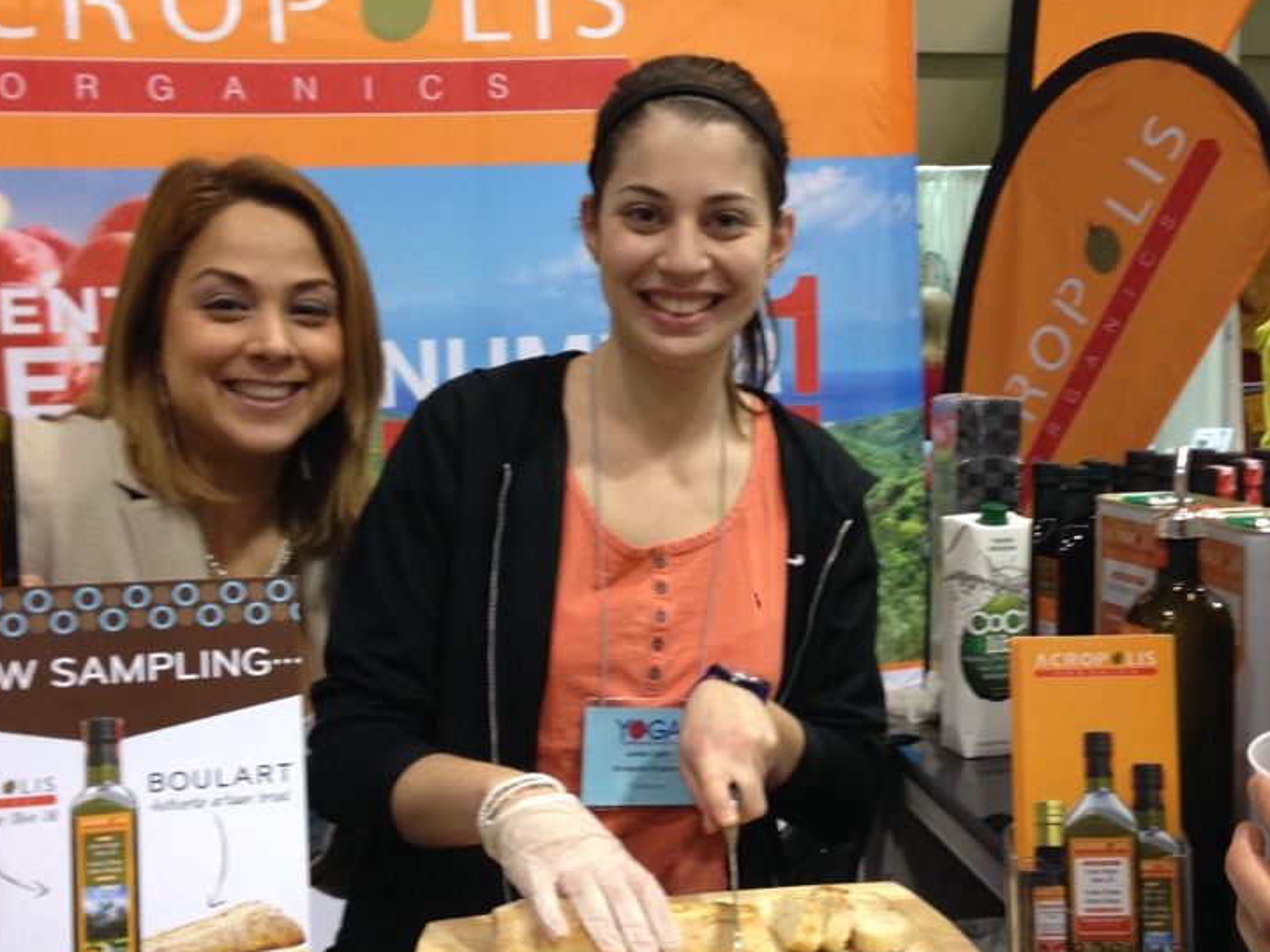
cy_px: 550
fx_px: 2018
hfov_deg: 34.8
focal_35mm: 55
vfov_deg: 26.5
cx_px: 778
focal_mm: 4.12
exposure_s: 1/20
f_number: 2.4
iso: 125
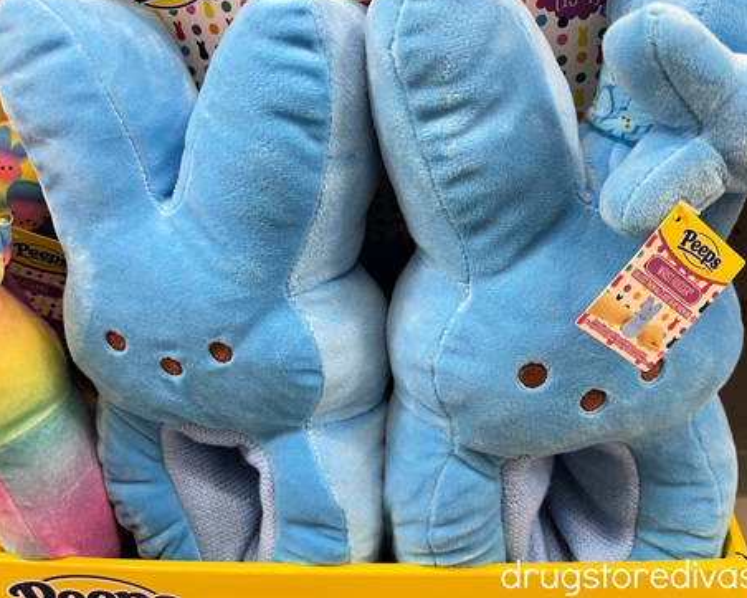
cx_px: 410
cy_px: 290
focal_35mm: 27
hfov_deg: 63.9
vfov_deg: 53.2
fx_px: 597
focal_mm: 5.1
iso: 125
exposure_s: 1/60
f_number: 1.6
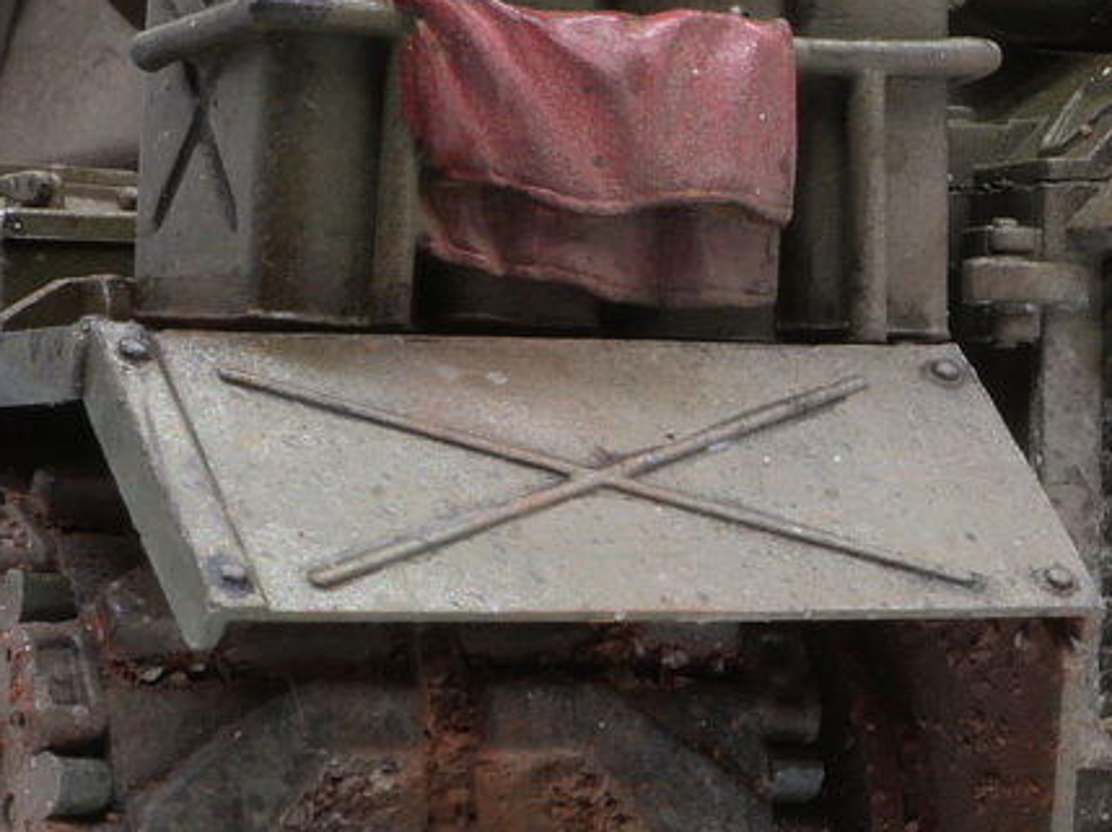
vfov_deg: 6.9
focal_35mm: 215
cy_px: 526
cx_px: 1485
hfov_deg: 9.1
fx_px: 6901
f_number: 22
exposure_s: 1/1.3
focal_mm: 30
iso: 200
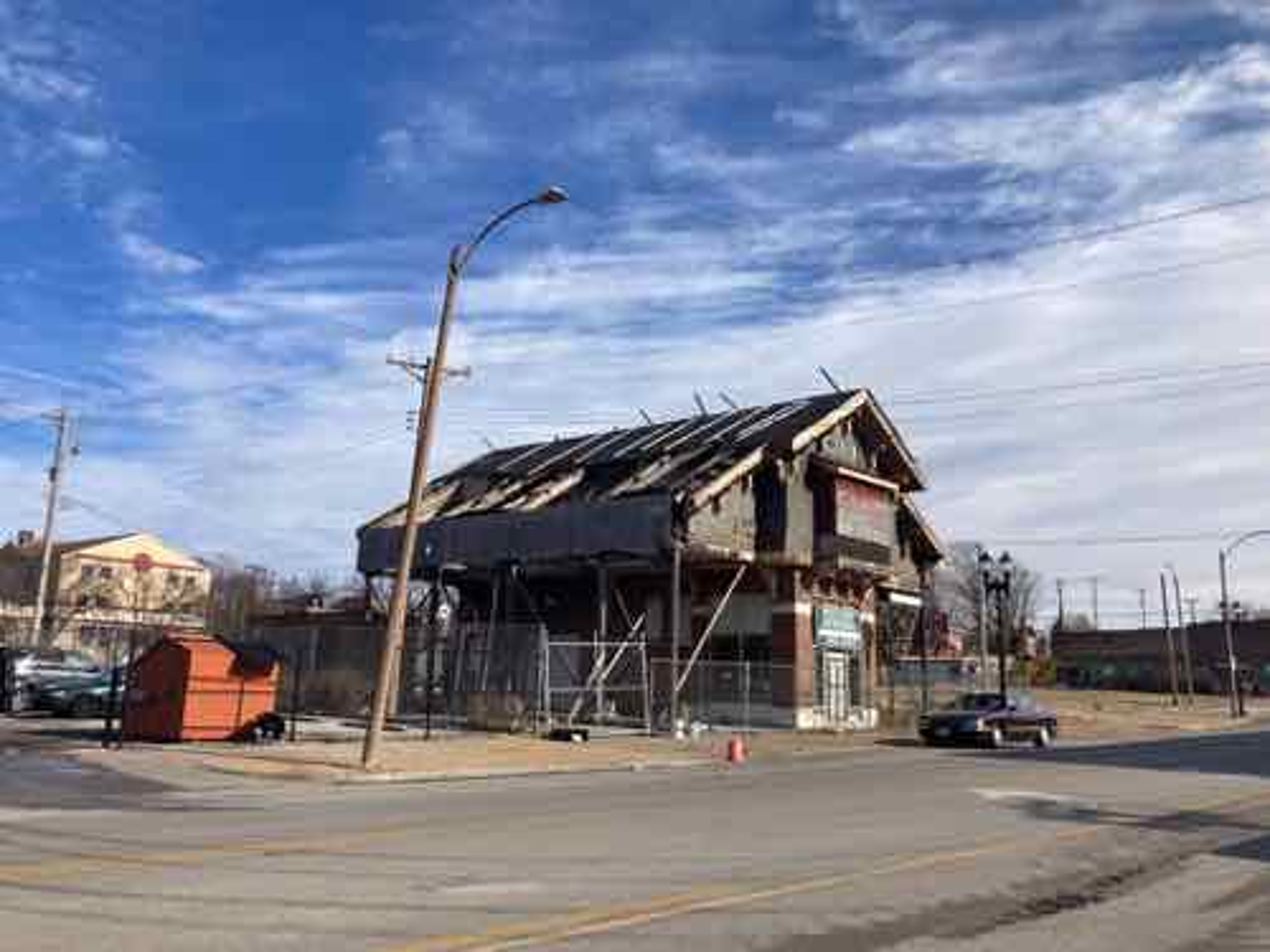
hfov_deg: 63.4
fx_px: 1027
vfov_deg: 49.7
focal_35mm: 28
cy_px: 476
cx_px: 635
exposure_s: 1/2525
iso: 20
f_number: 1.8
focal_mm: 3.99
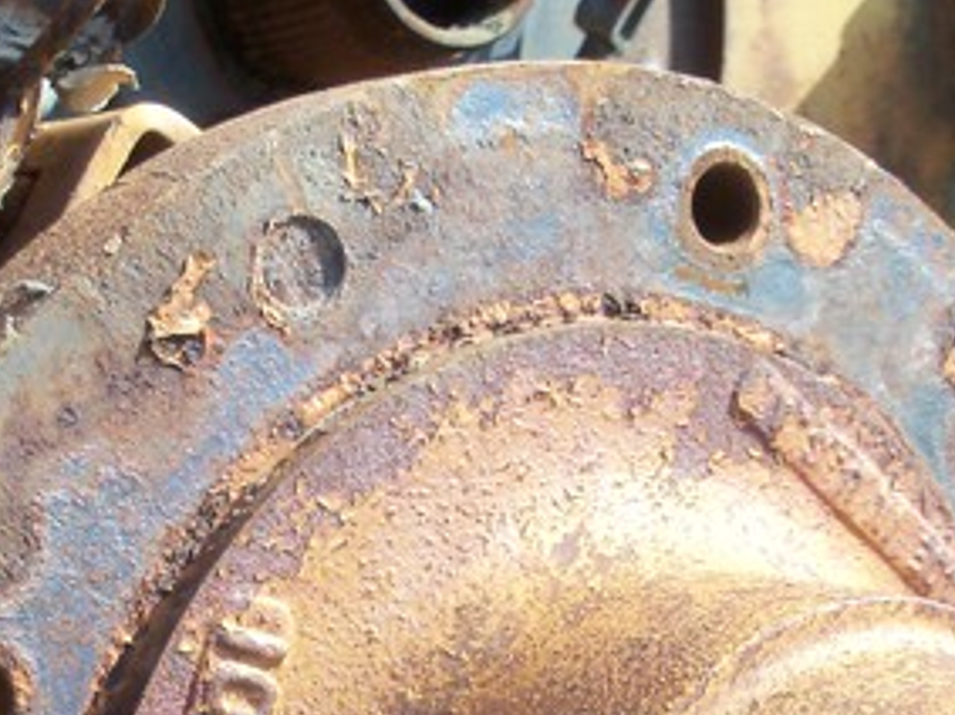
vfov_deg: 16.7
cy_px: 813
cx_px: 466
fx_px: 2344
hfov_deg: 23.0
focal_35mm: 85
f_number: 3
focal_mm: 6.3
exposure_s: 1/320
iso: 80
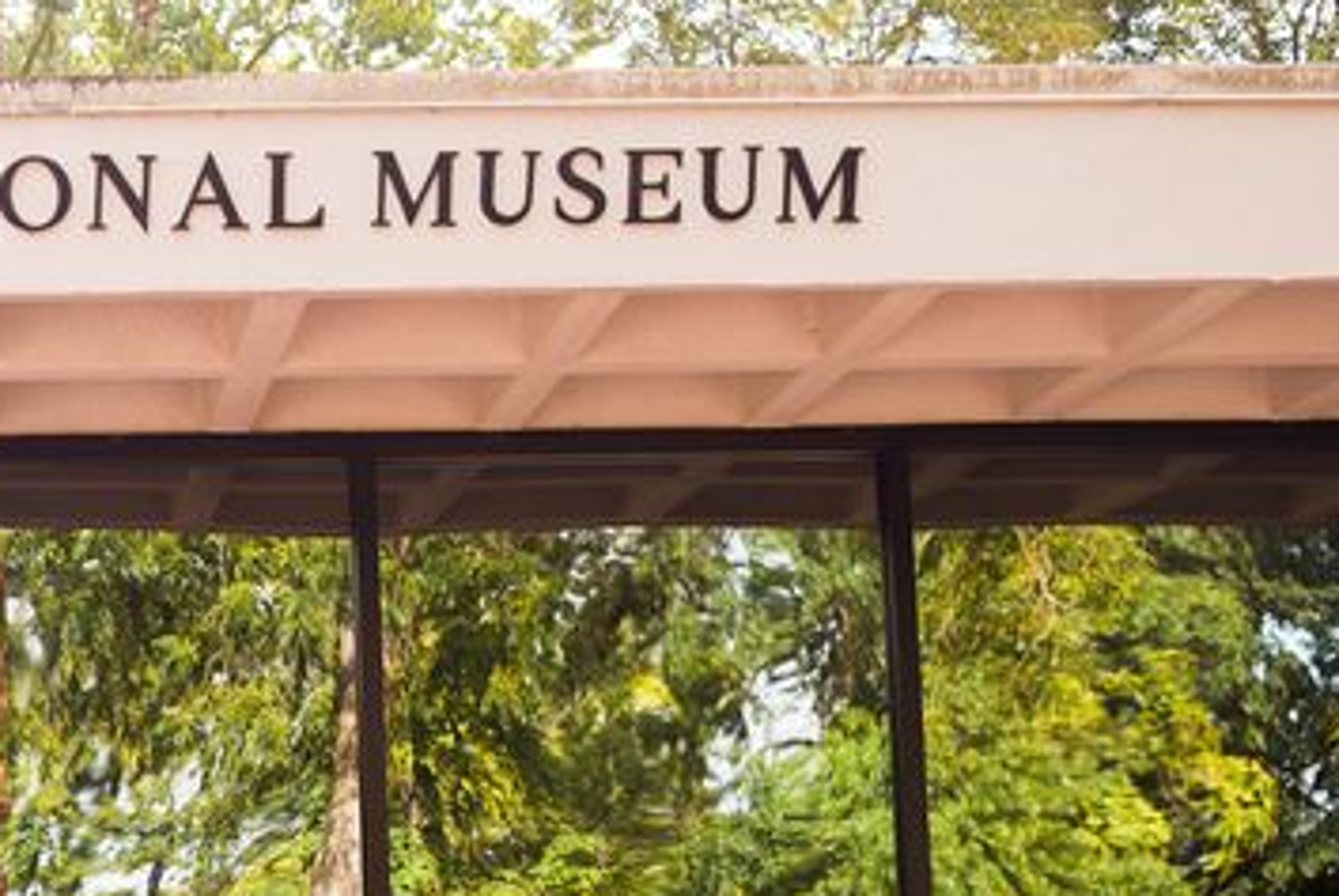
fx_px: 2942
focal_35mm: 79
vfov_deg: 17.1
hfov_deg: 24.5
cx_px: 8
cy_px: 828
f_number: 2.2
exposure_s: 1/1250
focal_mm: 35
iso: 100
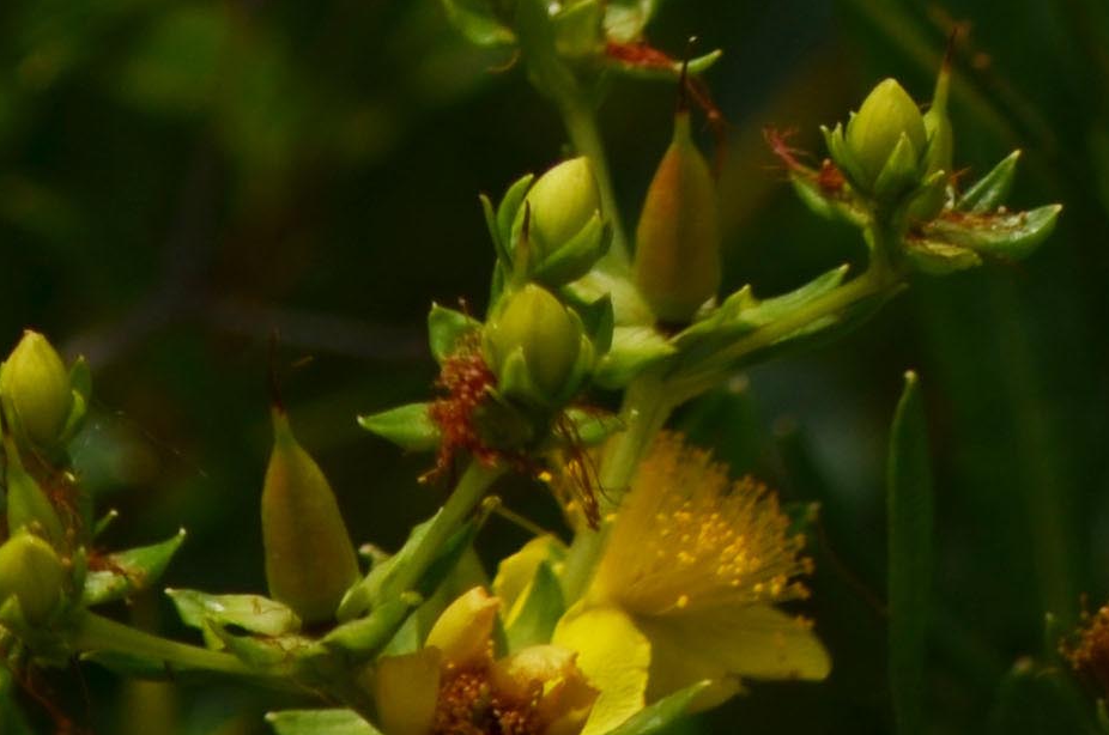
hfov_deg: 1.3
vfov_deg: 0.9
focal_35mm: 1596
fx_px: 49080
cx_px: 607
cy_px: -1037
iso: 100
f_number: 5.6
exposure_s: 1/1600
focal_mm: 200
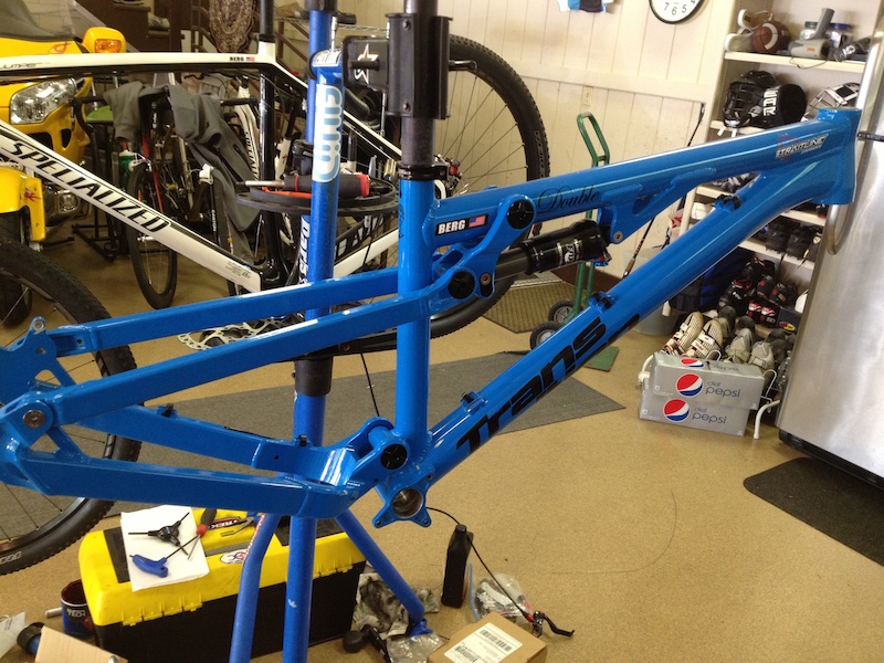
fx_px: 894
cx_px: 442
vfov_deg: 40.7
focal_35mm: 35
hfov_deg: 52.6
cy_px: 332
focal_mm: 4.28
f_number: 2.4
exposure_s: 1/20
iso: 160
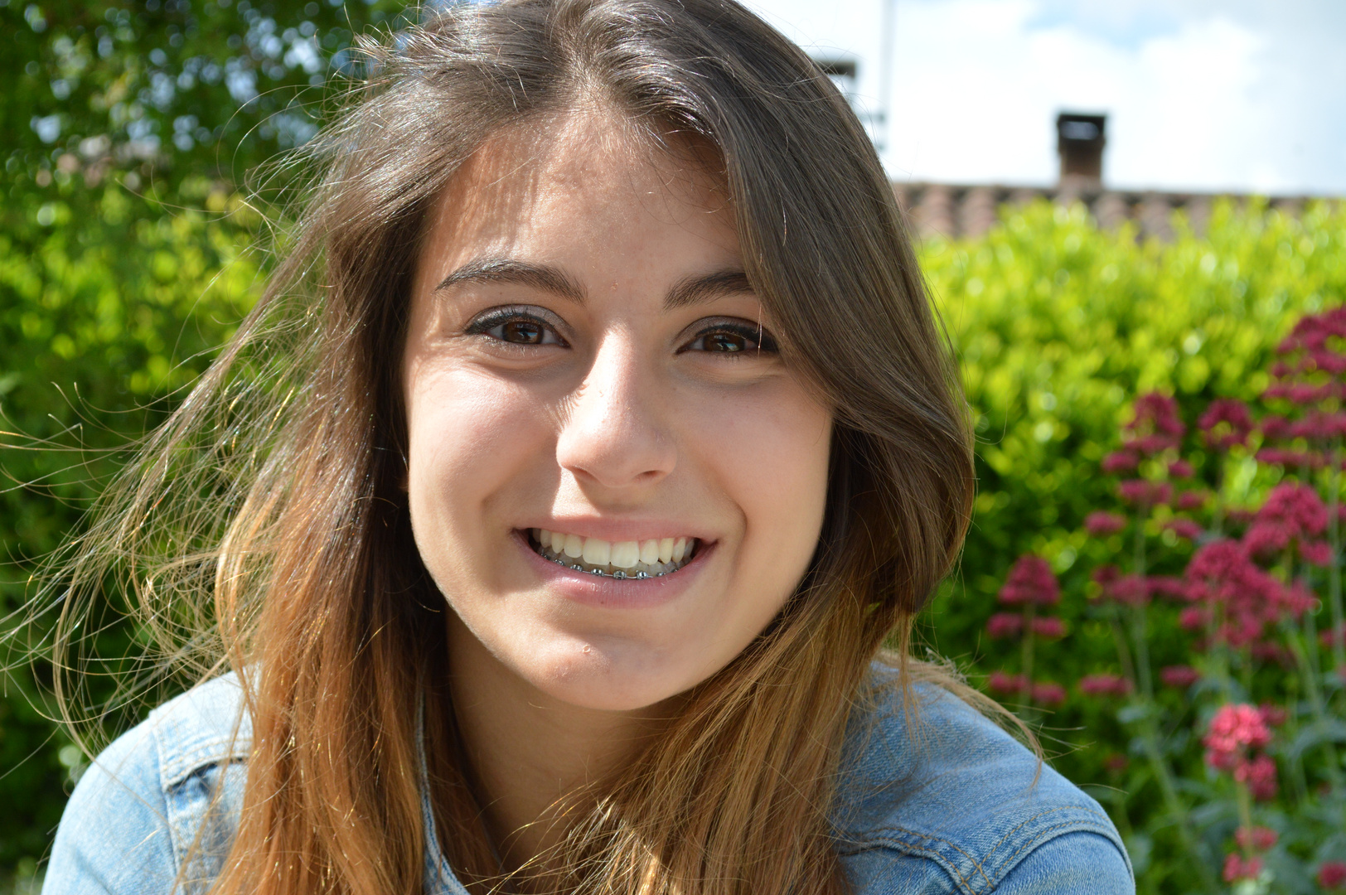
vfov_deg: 16.5
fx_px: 3082
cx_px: 673
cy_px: 448
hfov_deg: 24.6
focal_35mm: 82
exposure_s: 1/400
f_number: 9
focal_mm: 55
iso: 400
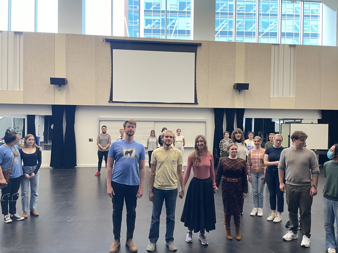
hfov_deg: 65.3
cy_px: 127
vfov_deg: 51.4
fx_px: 264
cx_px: 174
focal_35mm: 27
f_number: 1.6
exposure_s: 1/59
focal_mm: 4.2
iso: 160
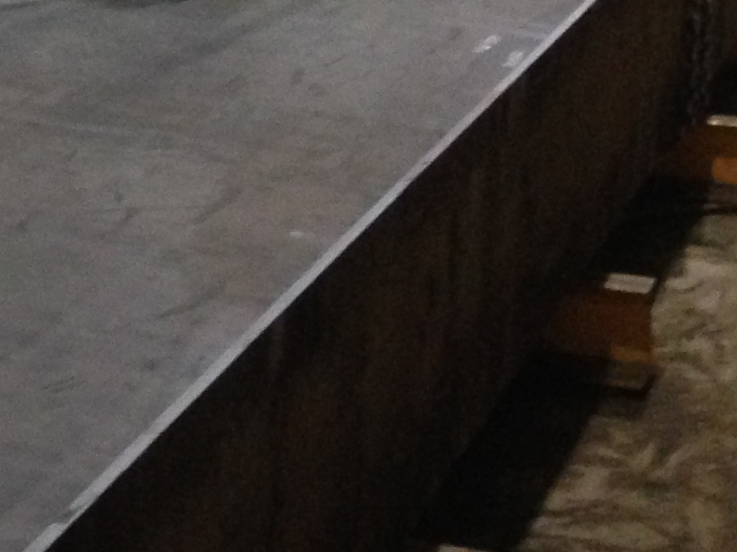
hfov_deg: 13.7
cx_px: -453
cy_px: -382
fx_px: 2831
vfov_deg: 10.6
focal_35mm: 133
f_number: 2.4
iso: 250
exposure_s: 1/20
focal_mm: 4.12
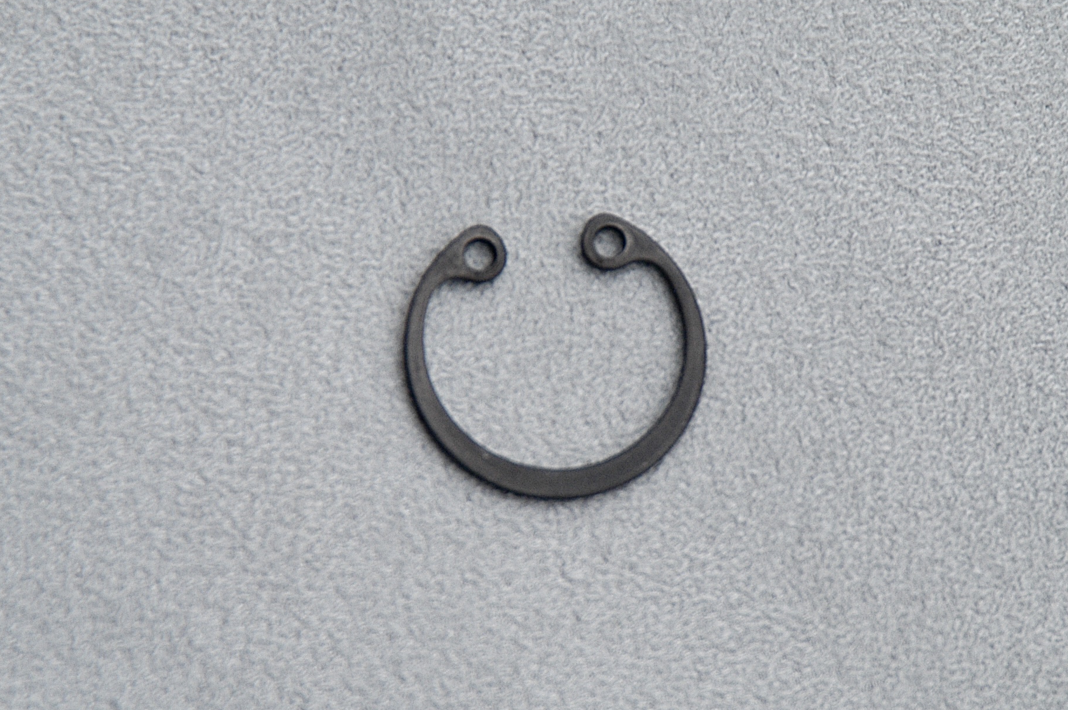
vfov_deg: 7.4
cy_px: 359
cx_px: 544
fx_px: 5483
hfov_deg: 11.1
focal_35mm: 185
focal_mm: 120
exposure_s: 1/180
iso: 400
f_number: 5.6
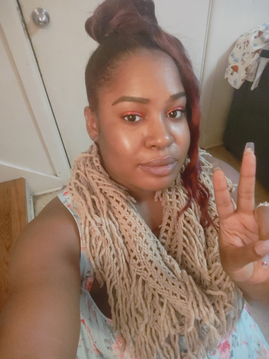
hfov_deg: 54.9
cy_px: 180
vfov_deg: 69.4
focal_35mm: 25
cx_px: 134
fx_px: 259
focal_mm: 3.28
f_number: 2.4
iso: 2725
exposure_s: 1/24
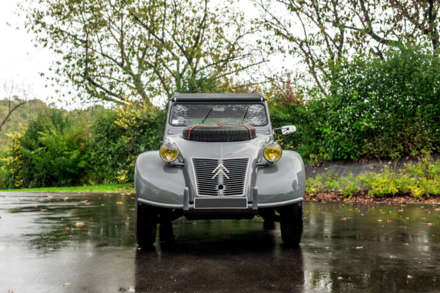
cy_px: 146
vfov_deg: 27.0
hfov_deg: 39.6
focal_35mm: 50
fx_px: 611
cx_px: 220
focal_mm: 50
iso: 160
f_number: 3.2
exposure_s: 1/100
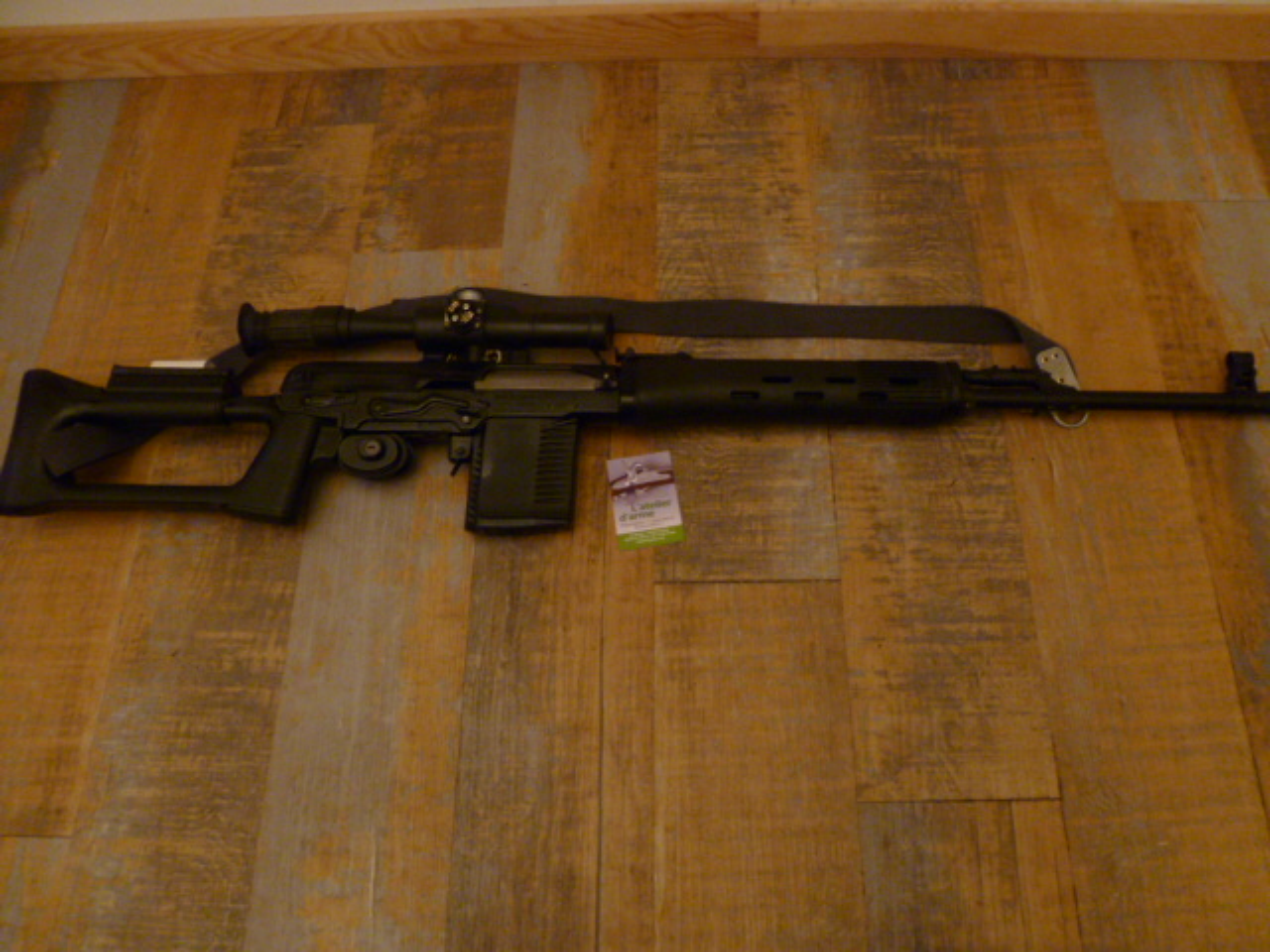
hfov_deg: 63.4
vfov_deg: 49.7
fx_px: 1027
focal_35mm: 28
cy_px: 476
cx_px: 635
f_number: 3.3
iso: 400
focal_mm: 5
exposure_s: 1/8
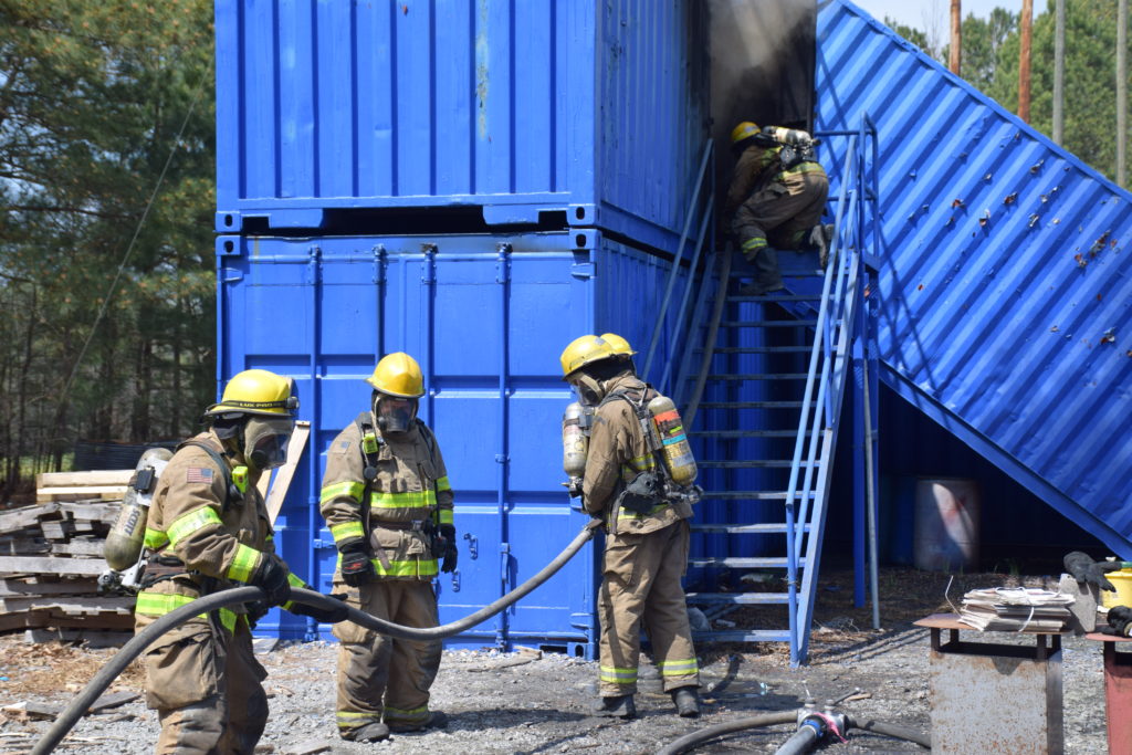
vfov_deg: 21.6
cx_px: 566
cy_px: 378
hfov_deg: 31.9
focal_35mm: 63
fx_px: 1981
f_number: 5.6
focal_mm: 42
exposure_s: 1/400
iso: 100
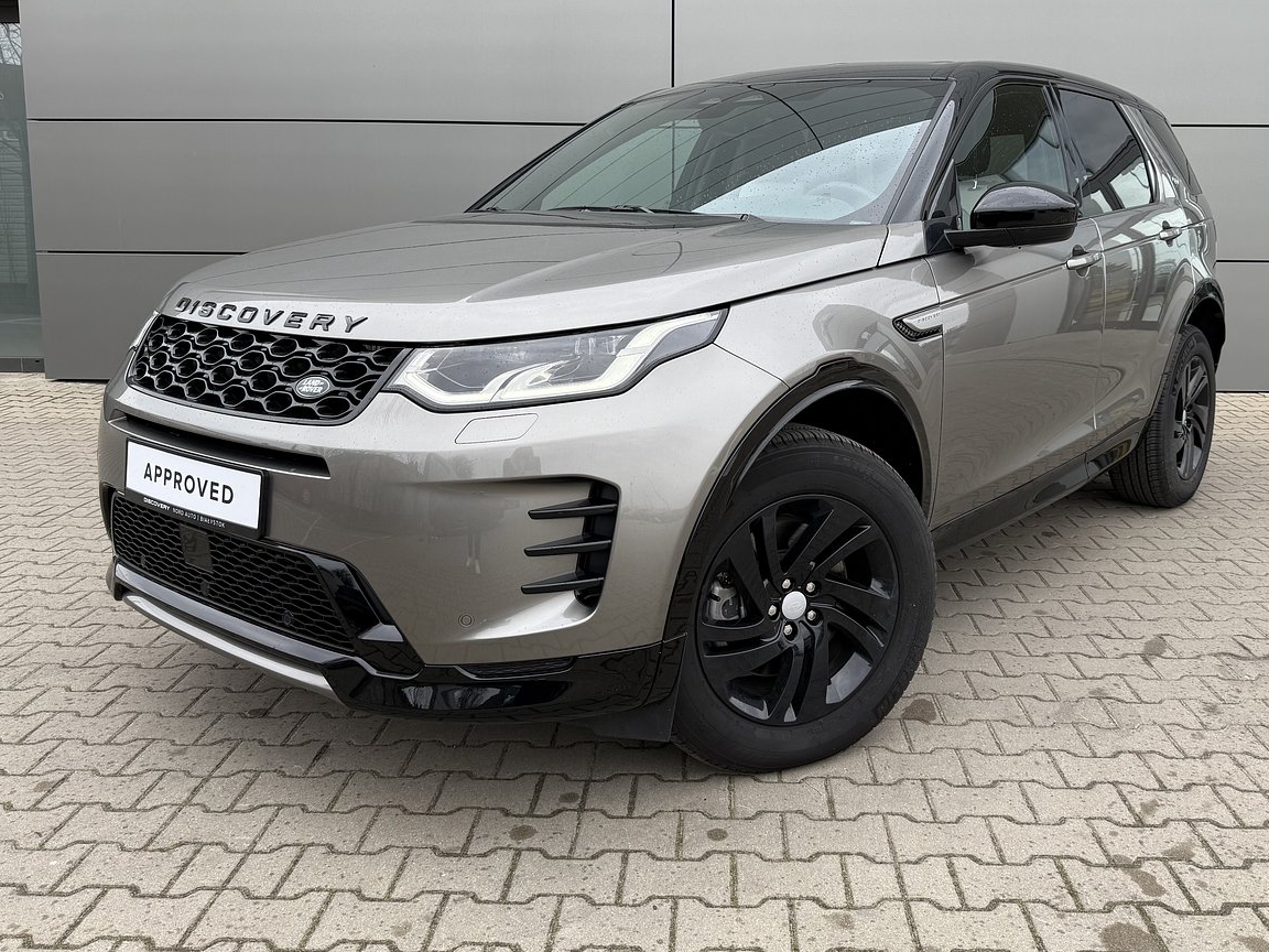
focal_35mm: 30
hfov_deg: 59.8
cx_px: 699
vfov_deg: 46.6
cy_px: 391
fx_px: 1100
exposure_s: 1/501
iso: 80
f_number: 1.78
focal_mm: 6.76
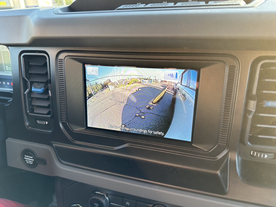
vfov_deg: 56.9
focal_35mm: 24
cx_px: 138
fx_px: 191
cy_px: 104
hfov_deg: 71.6
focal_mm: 6.86
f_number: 1.78
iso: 100
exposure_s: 1/121
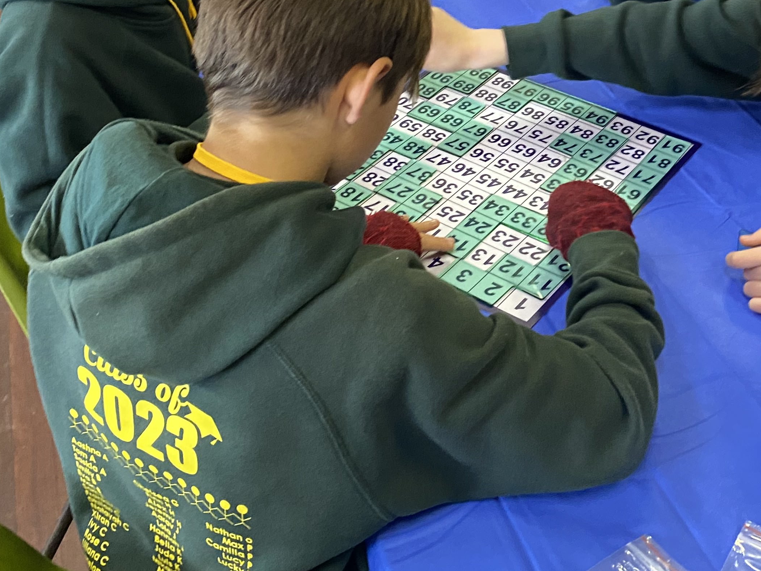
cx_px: 574
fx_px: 1099
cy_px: 103
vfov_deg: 28.4
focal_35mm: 50
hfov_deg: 37.2
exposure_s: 1/33
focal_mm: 4.25
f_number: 1.8
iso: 320
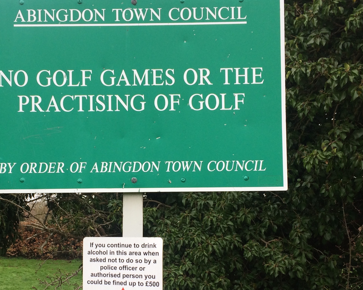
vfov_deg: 29.9
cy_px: 207
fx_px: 537
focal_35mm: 50
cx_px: 128
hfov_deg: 37.0
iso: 32
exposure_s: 1/222
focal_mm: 4.15
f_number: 2.2
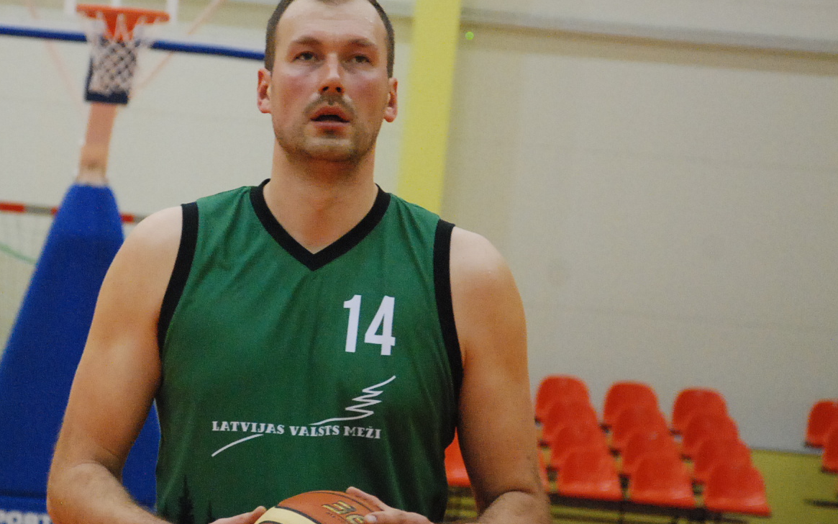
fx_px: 5344
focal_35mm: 234
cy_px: 315
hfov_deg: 9.0
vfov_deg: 5.6
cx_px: 225
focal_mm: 92
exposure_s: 1/80
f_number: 5.6
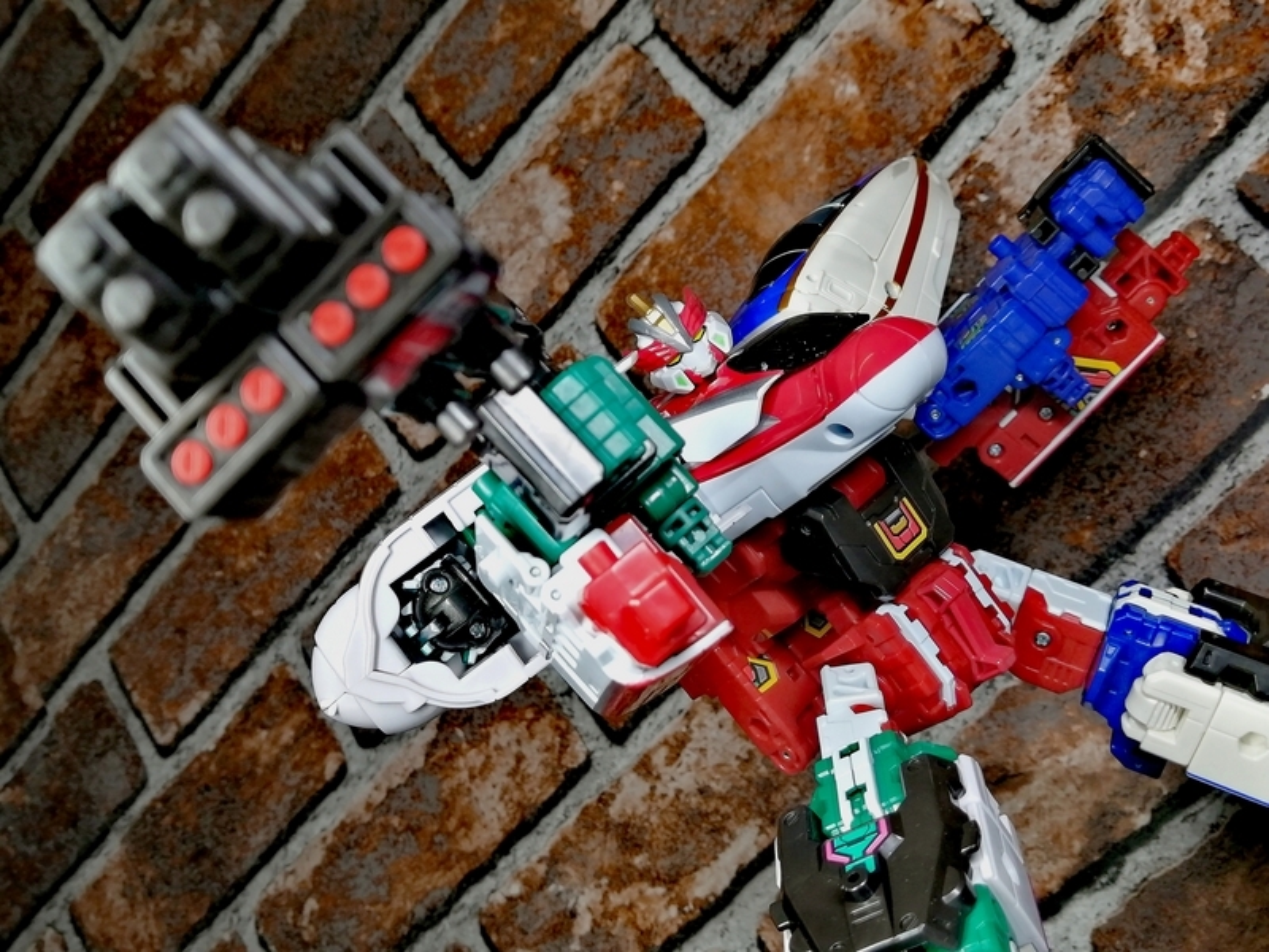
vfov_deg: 36.0
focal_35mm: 40
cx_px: 634
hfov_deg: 46.8
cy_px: 476
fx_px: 1466
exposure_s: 1/136
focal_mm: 3.62
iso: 50
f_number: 1.8
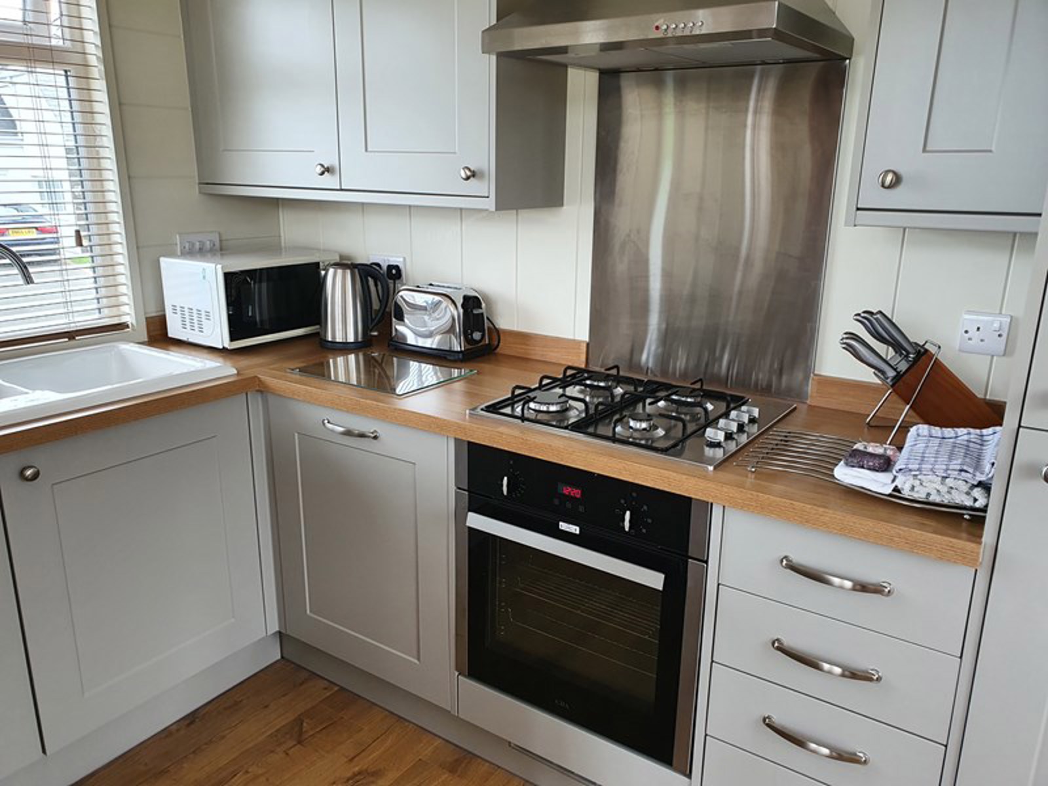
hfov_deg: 67.3
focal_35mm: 26
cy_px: 393
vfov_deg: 53.1
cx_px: 524
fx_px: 787
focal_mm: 4.32
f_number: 2.4
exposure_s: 1/100
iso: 100
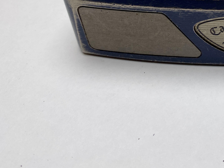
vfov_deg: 24.0
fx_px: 382
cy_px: 12
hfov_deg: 30.2
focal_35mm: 59
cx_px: 228
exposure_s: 1/263
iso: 32
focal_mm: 4.25
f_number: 1.8
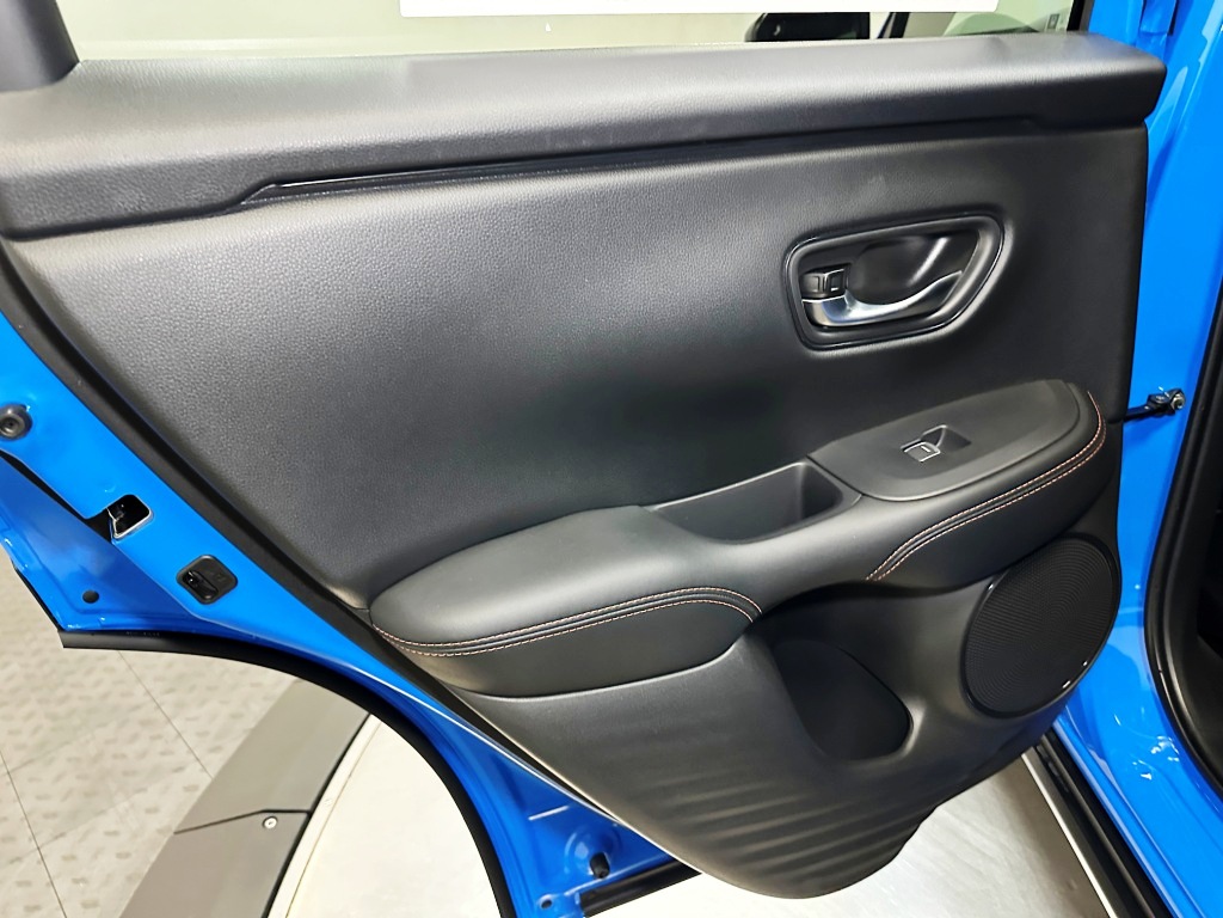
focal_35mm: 24
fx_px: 848
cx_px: 612
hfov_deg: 71.6
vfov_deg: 56.8
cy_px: 459
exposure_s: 1/40
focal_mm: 6.86
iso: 800
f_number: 1.78
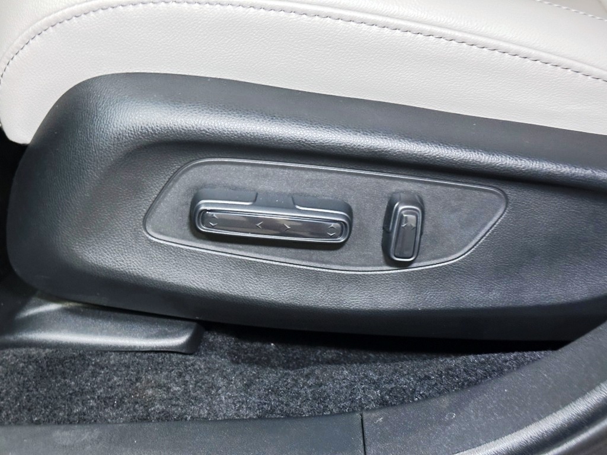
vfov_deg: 30.3
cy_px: 228
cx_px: 304
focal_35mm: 48
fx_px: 842
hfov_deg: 39.7
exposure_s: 1/30
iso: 500
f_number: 1.78
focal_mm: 6.86
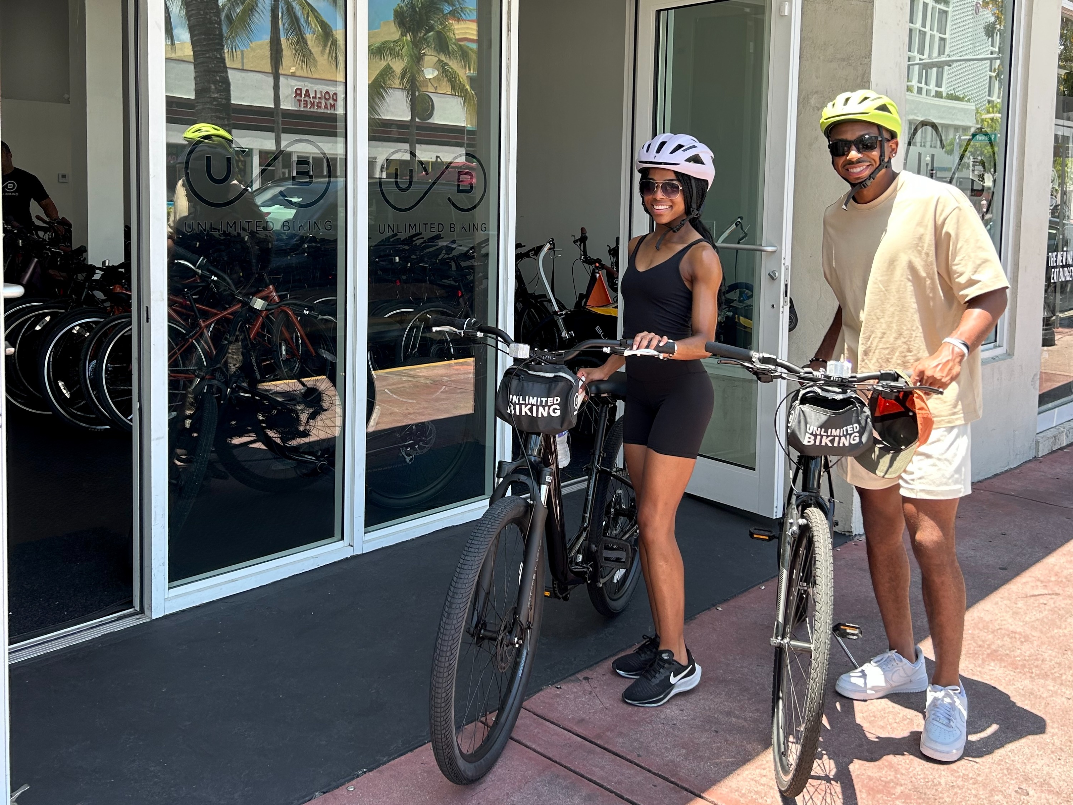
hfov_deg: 67.3
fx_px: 806
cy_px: 402
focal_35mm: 26
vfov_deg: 53.1
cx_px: 536
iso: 50
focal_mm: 5.7
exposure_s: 1/521
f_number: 1.5
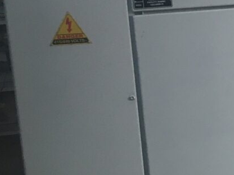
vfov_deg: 13.8
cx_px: 429
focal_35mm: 107
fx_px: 723
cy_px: 52
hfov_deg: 15.6
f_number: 2.2
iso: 100
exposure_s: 1/33
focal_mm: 4.15
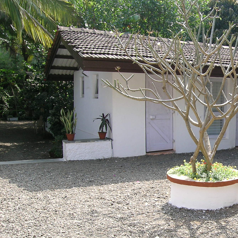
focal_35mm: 48
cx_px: 225
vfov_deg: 35.2
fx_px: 373
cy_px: 144
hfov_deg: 33.1
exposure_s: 1/119
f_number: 4.4
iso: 50
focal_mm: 5.8
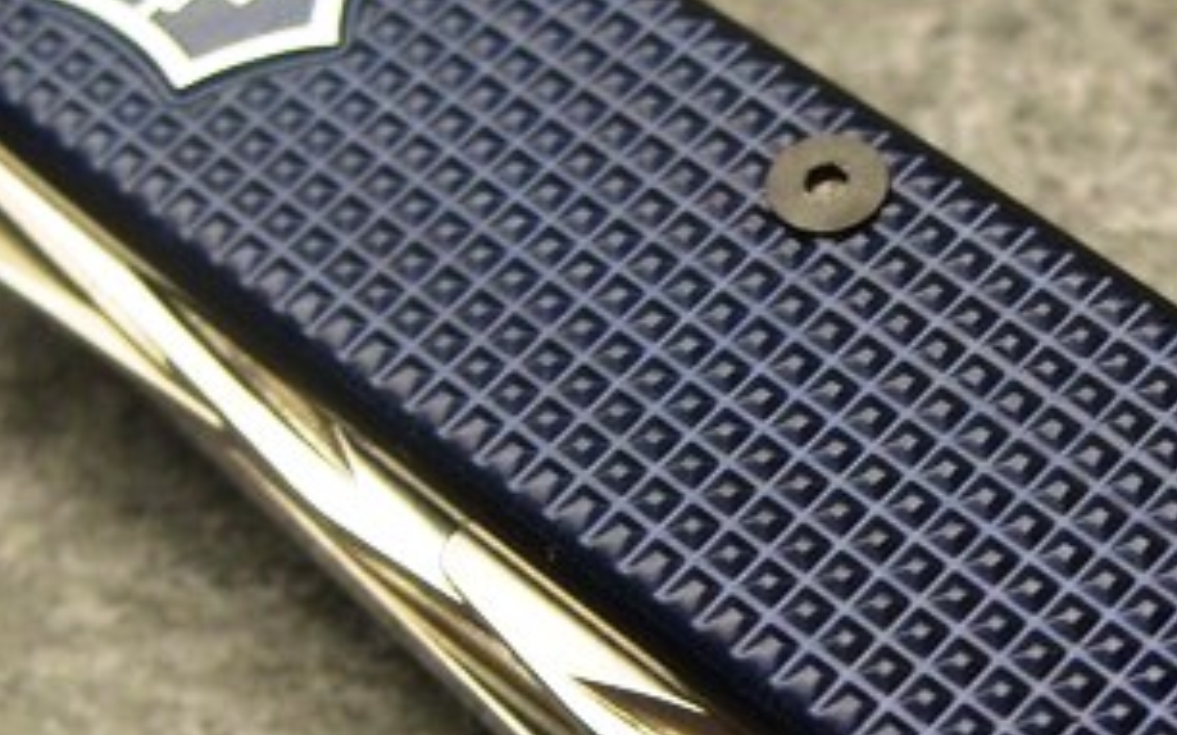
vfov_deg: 13.4
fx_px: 3110
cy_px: 546
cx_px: 962
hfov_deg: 21.1
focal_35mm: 97
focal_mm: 7.8
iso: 160
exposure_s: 1/45
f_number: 2.8
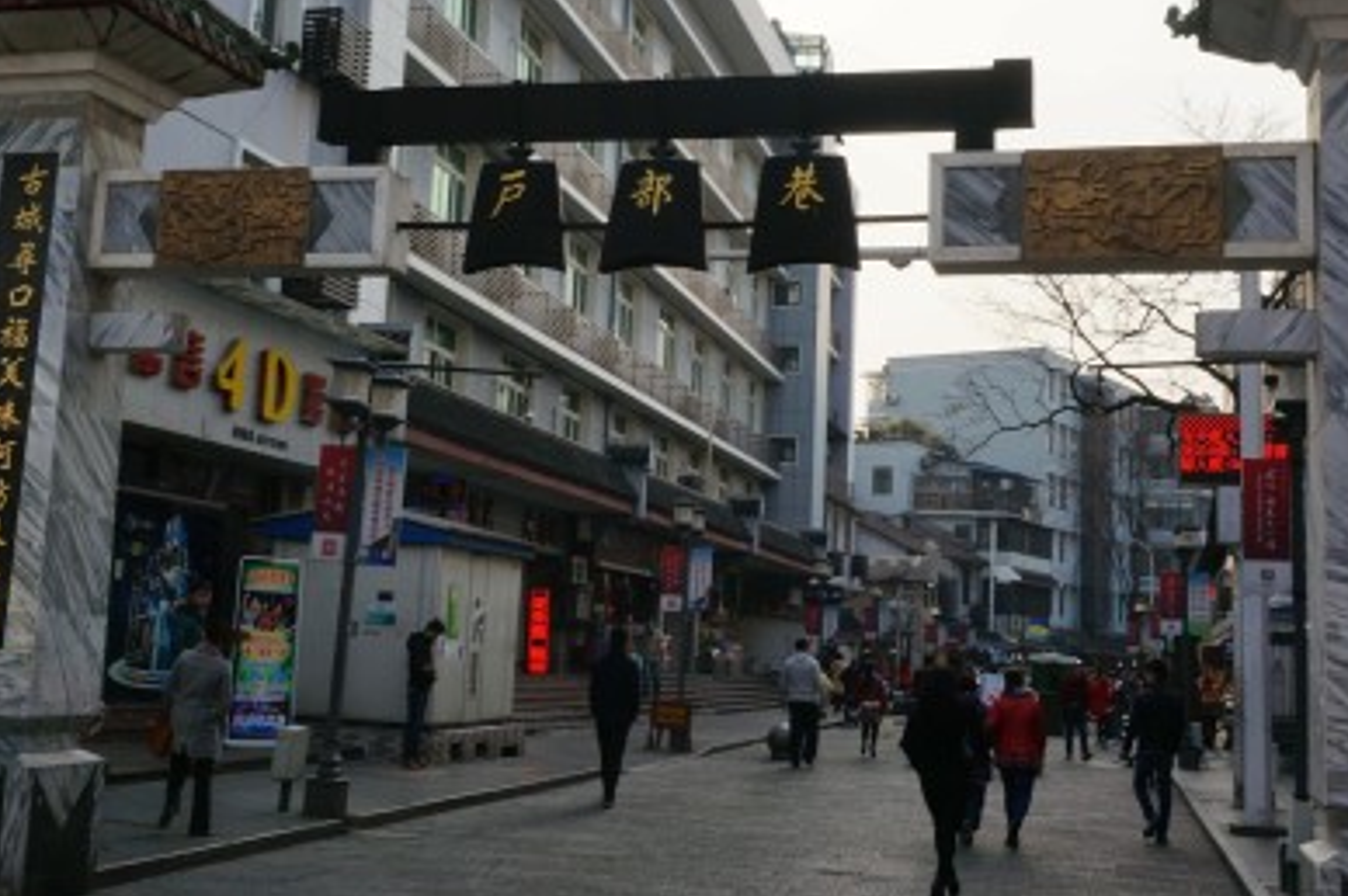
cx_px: 618
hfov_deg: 40.5
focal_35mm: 49
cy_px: 290
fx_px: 1825
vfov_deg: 27.4
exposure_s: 1/100
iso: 100
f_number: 13
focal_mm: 21
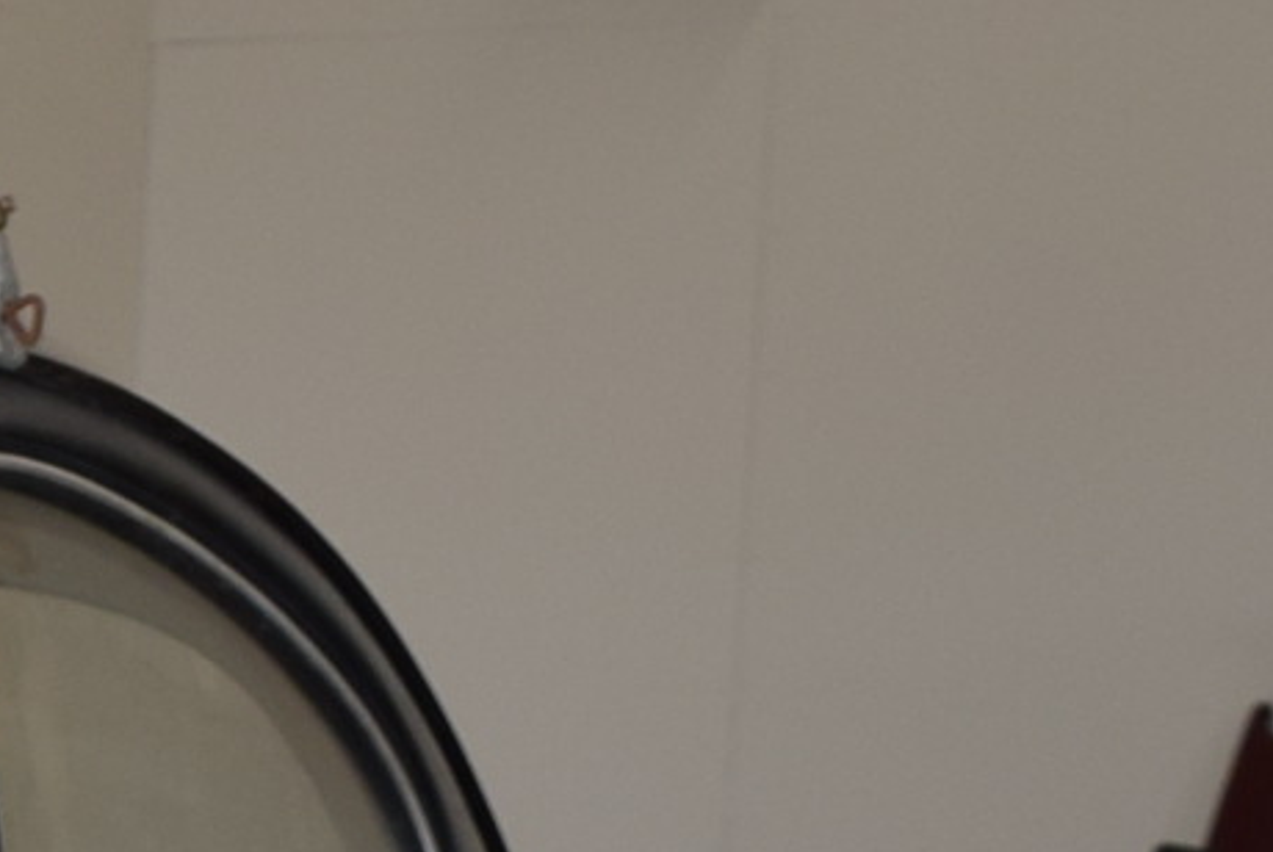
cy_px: 1989
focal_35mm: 195
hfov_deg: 9.1
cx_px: -2134
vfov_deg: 6.7
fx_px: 6904
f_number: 5.6
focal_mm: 20
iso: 280
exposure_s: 1/125
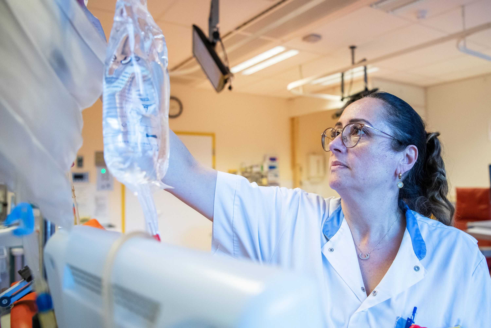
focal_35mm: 24
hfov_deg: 73.7
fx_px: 327
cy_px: 164
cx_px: 246
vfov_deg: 53.1
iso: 2000
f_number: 2.8
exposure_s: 1/400
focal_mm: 24
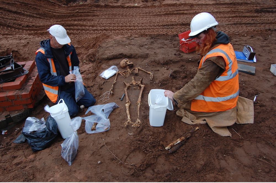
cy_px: 92
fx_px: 207
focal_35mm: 27
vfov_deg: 47.9
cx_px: 138
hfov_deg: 67.4
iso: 220
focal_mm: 18
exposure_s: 1/125
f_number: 5.6
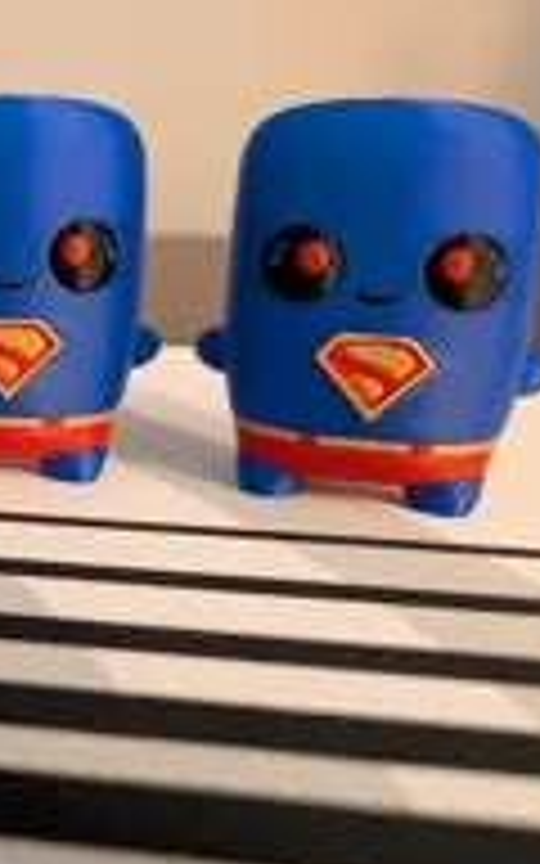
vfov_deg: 38.1
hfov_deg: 20.4
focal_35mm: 53
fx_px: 1248
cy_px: 367
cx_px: -302
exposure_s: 1/25
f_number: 1.68
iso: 1548
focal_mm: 6.9
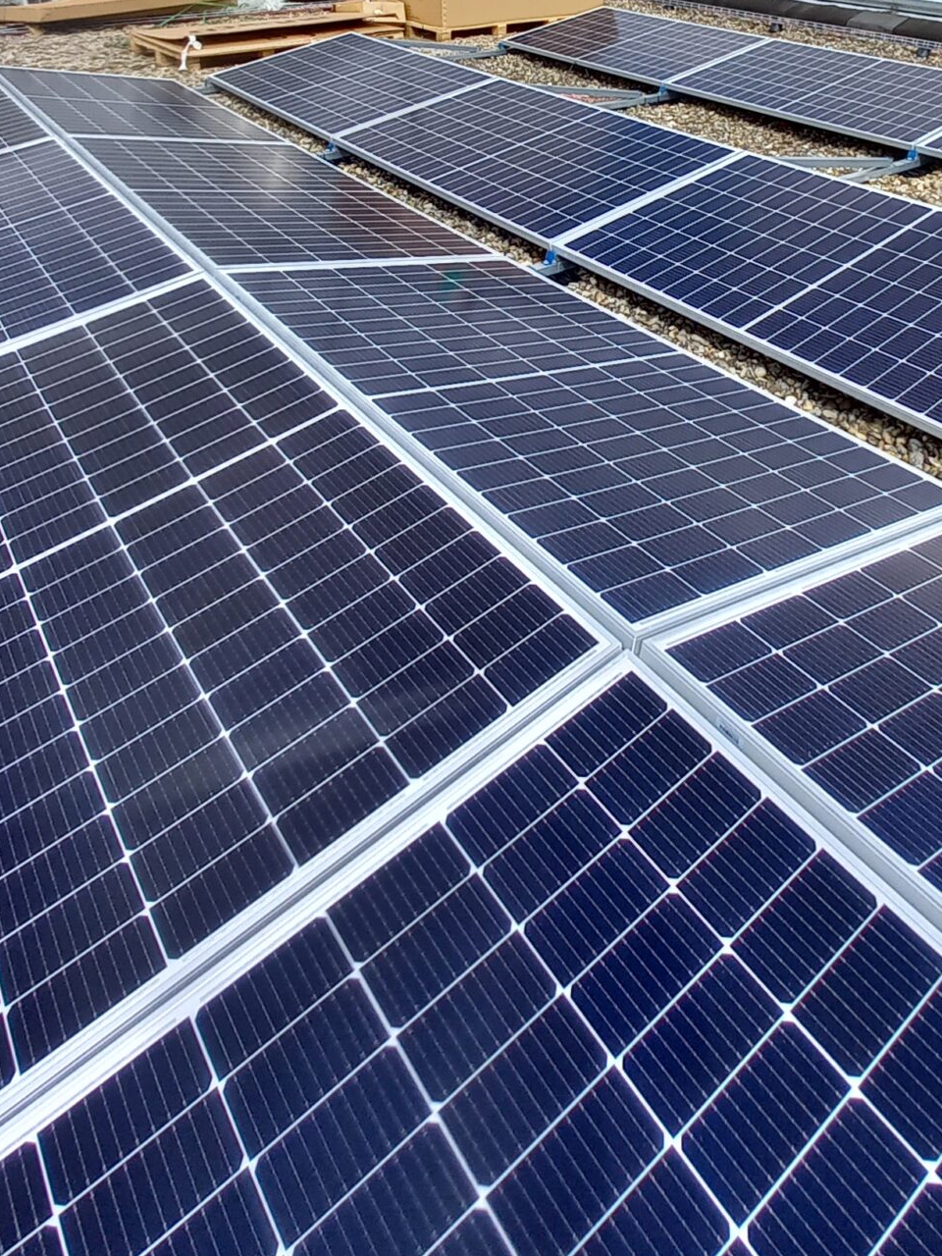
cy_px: 228
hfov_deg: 52.9
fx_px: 943
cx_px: 529
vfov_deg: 61.0
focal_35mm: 26
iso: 40
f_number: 2.2
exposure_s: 1/938
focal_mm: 1.42
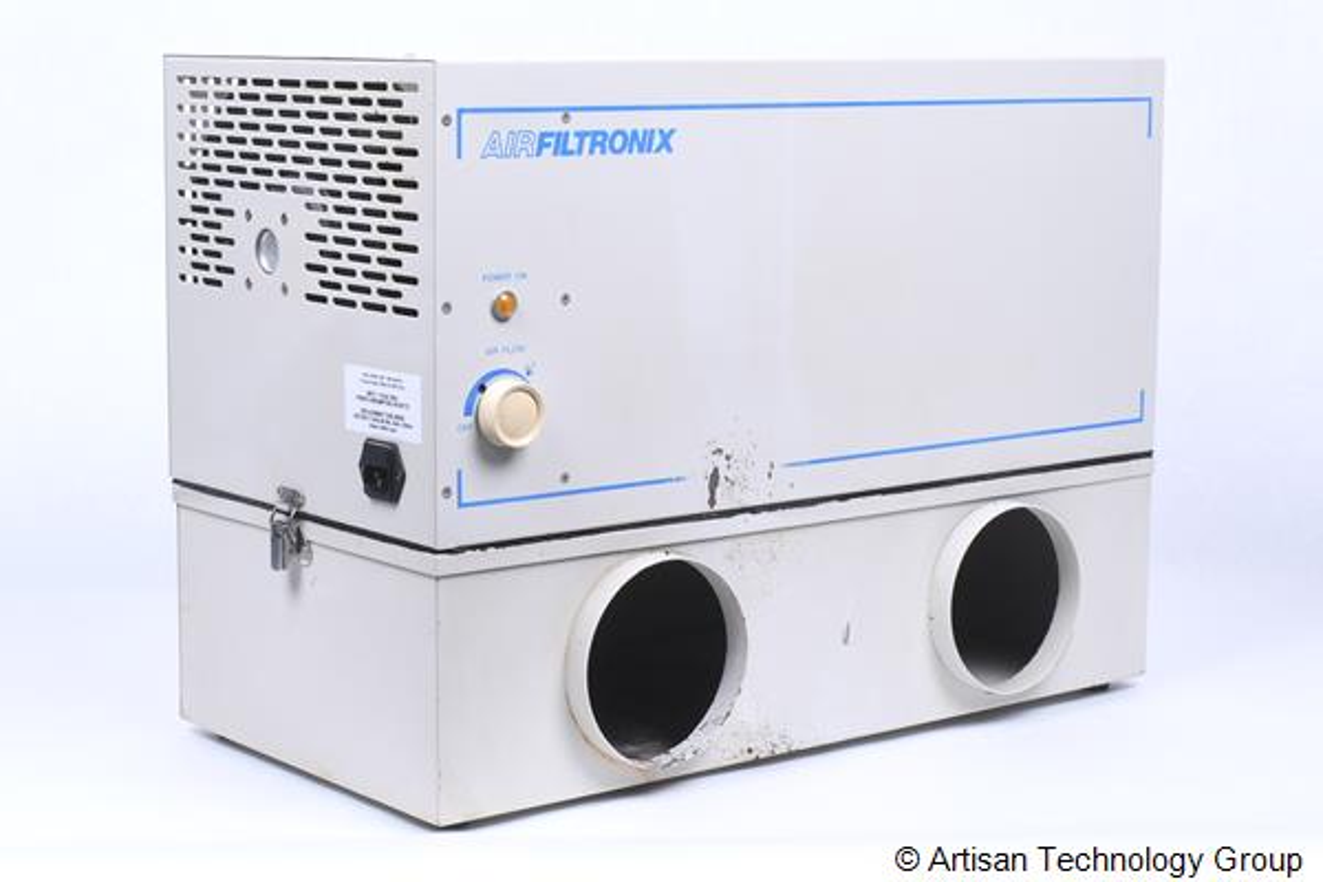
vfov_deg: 34.2
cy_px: 441
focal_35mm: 39
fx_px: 1433
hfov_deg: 49.6
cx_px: 662
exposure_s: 1/200
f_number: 14
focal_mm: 26
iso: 200
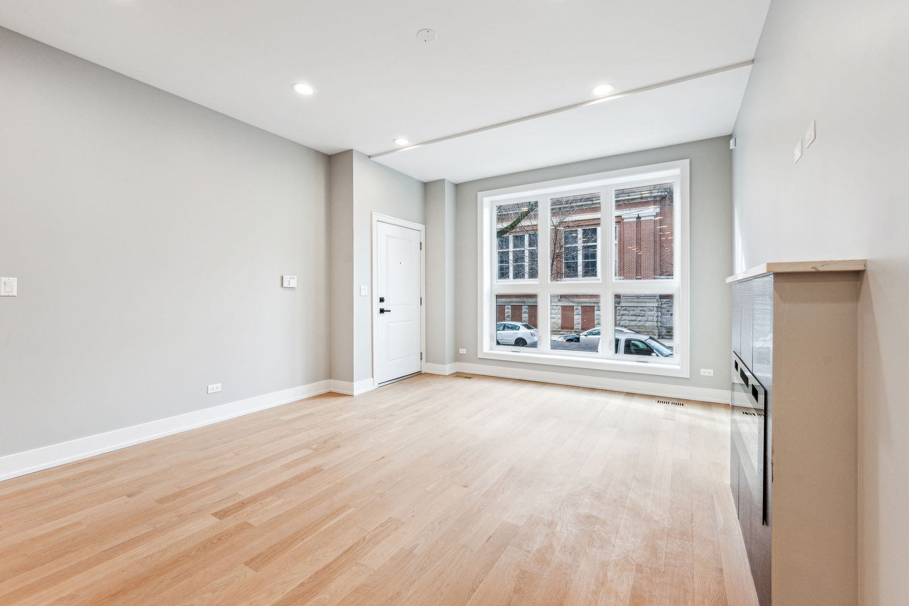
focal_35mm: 14
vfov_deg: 81.2
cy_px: 303
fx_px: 353
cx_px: 454
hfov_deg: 104.3
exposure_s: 1/40
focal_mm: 14
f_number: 8
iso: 400
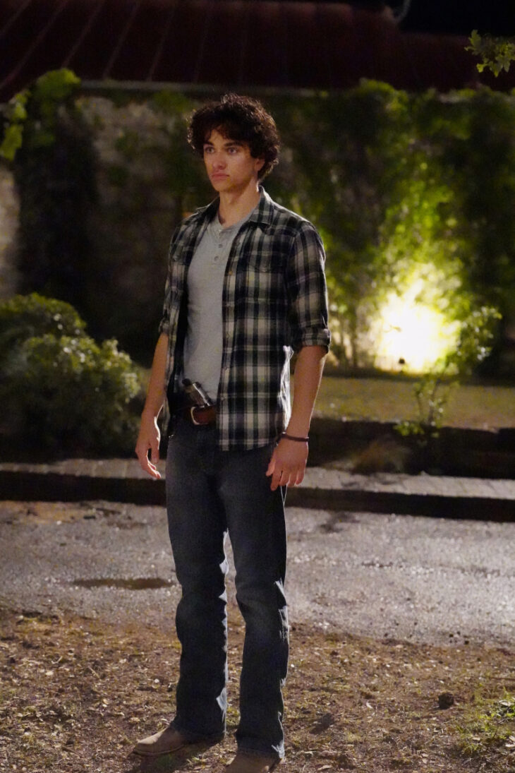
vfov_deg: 25.1
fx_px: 1738
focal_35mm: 81
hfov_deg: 16.9
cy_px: 386
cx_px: 258
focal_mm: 81
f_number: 4
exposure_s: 1/400
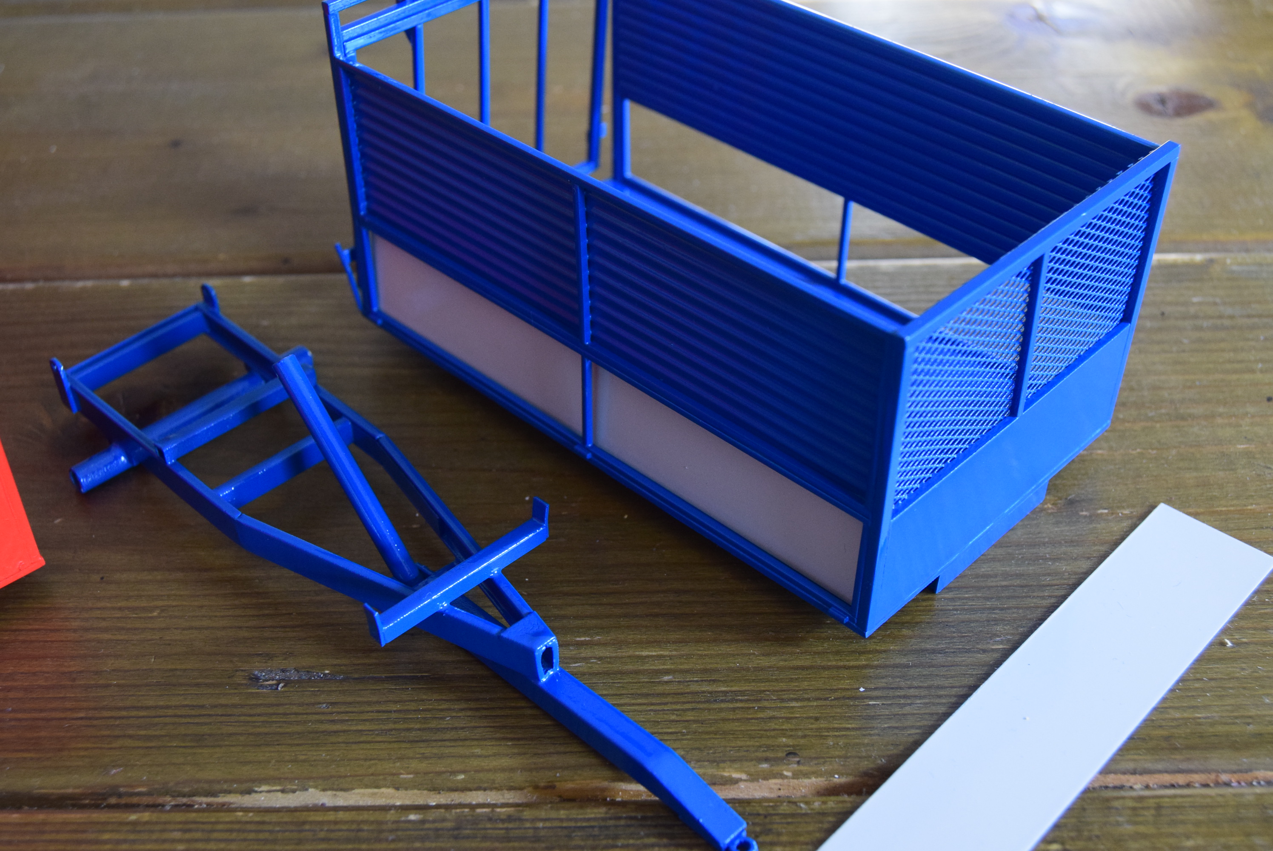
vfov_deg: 29.9
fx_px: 1592
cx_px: 636
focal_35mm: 45
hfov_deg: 43.6
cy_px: 426
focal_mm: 30
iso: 1600
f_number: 6.3
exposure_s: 1/60
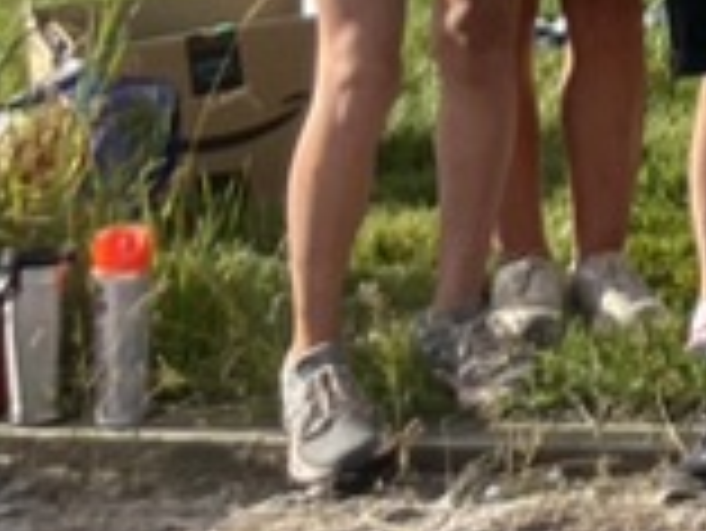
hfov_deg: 8.9
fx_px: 3470
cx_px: 2298
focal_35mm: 170
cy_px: -551
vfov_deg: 8.3
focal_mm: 4.2
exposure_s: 1/2257
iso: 32
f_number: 1.6
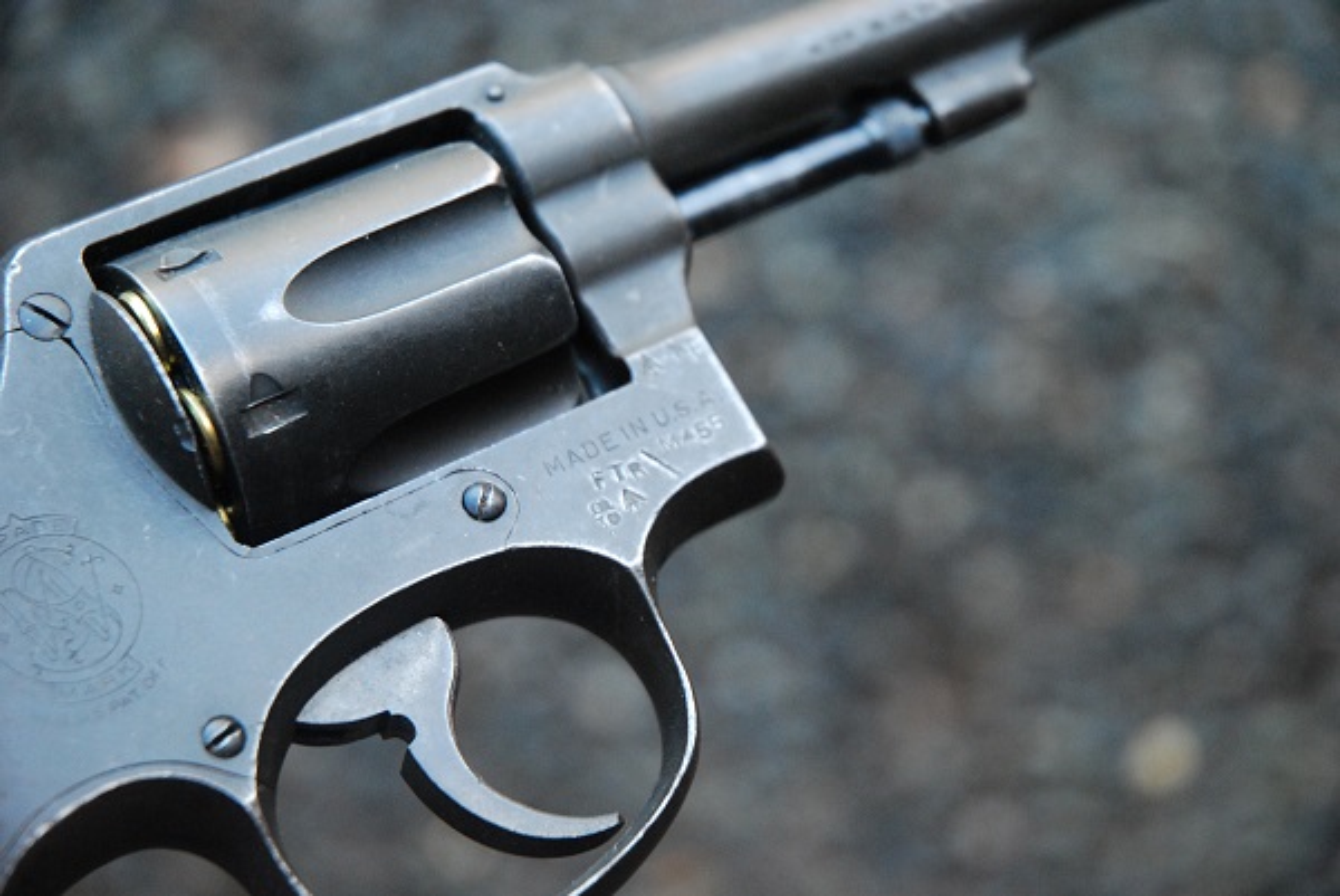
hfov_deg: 19.4
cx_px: 670
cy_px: 448
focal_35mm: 105
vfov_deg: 13.1
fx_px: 3911
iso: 1250
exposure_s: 1/125
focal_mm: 70
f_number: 4.5
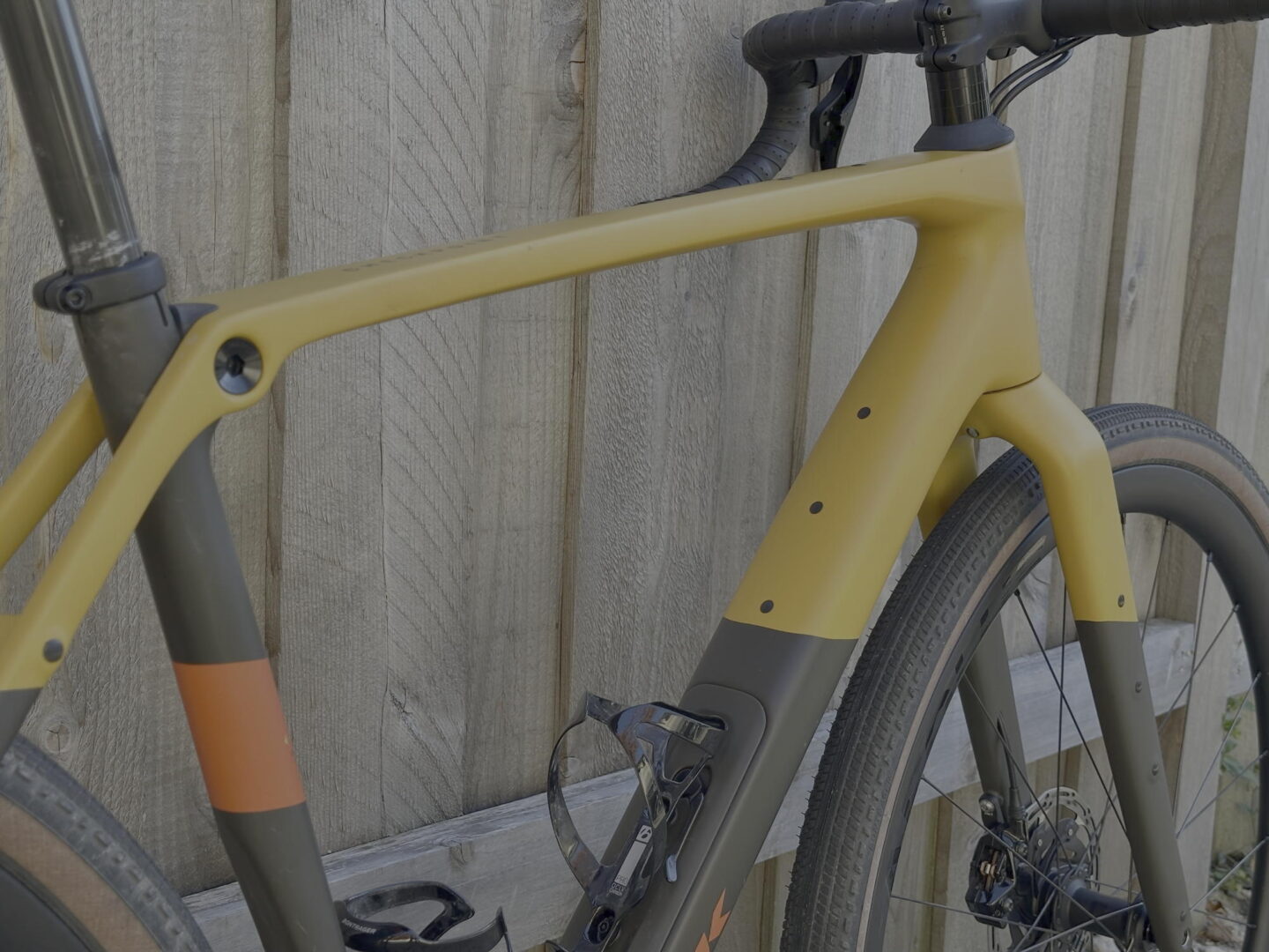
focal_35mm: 48
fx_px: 1760
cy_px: 476
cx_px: 634
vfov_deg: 30.3
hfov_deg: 39.7
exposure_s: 1/284
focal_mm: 6.86
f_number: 1.78
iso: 64
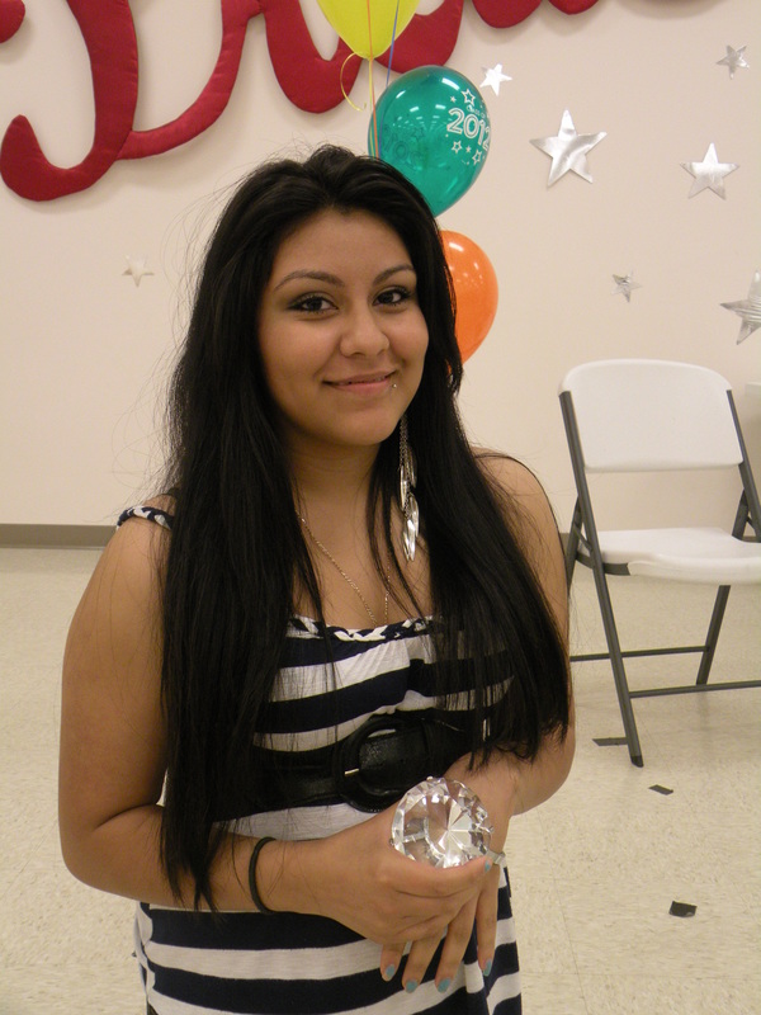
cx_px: 380
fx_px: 1231
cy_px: 508
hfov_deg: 34.3
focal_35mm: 42
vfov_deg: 44.8
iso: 209
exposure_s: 1/54
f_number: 3.2
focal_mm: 7.4
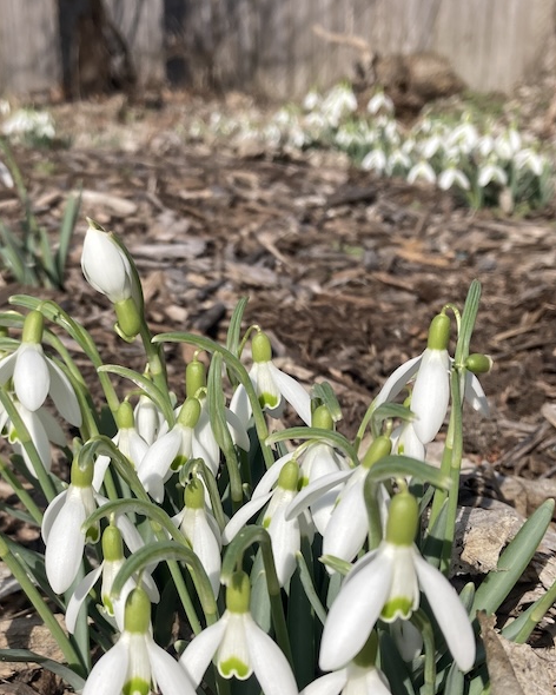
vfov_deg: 37.0
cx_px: 153
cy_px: 457
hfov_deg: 29.9
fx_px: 1028
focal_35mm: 50
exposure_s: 1/2404
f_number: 1.8
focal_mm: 3.99
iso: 25
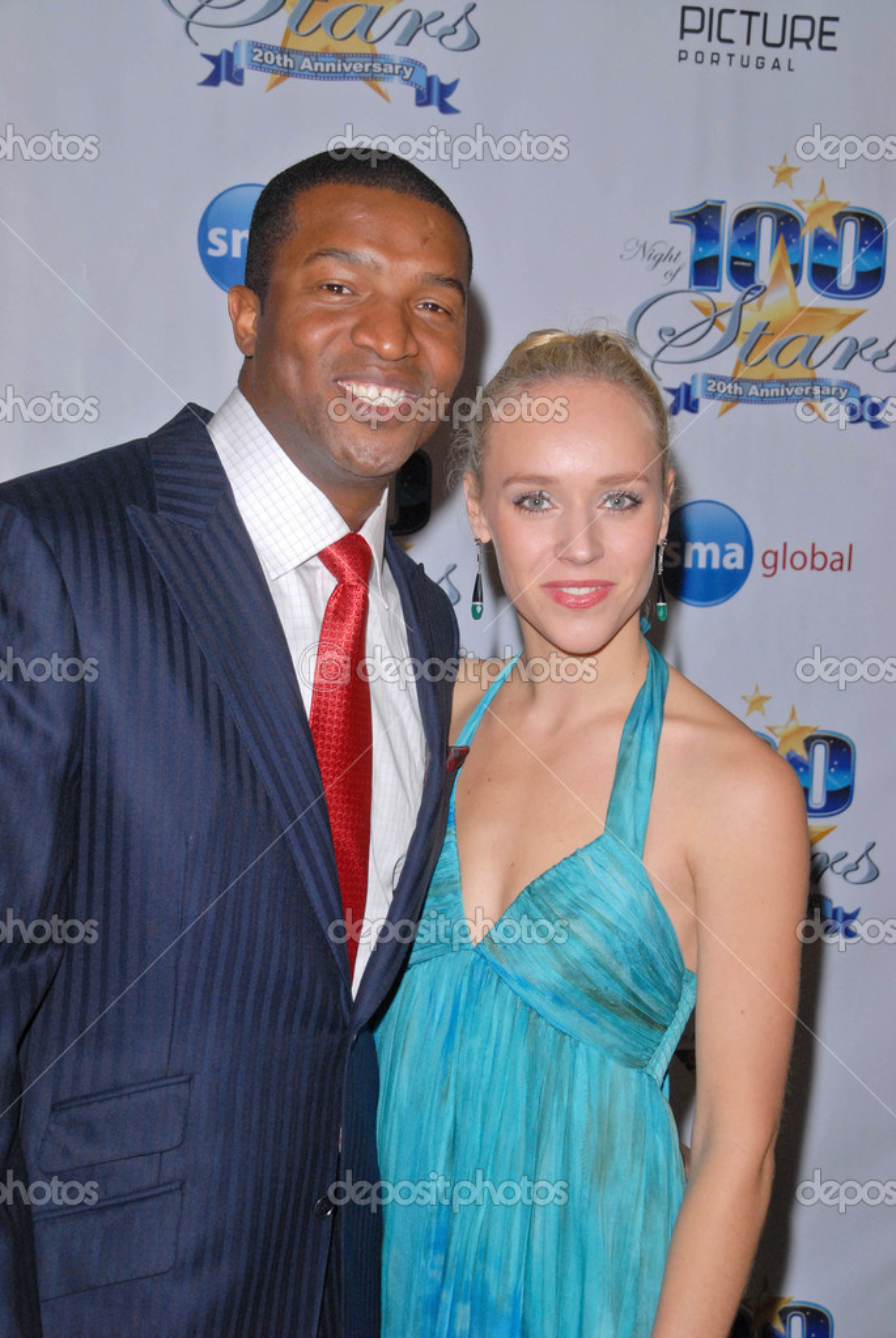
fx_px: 2568
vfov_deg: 29.2
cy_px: 669
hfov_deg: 19.8
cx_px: 448
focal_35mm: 69
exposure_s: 1/250
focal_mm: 46
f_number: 7.1
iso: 400
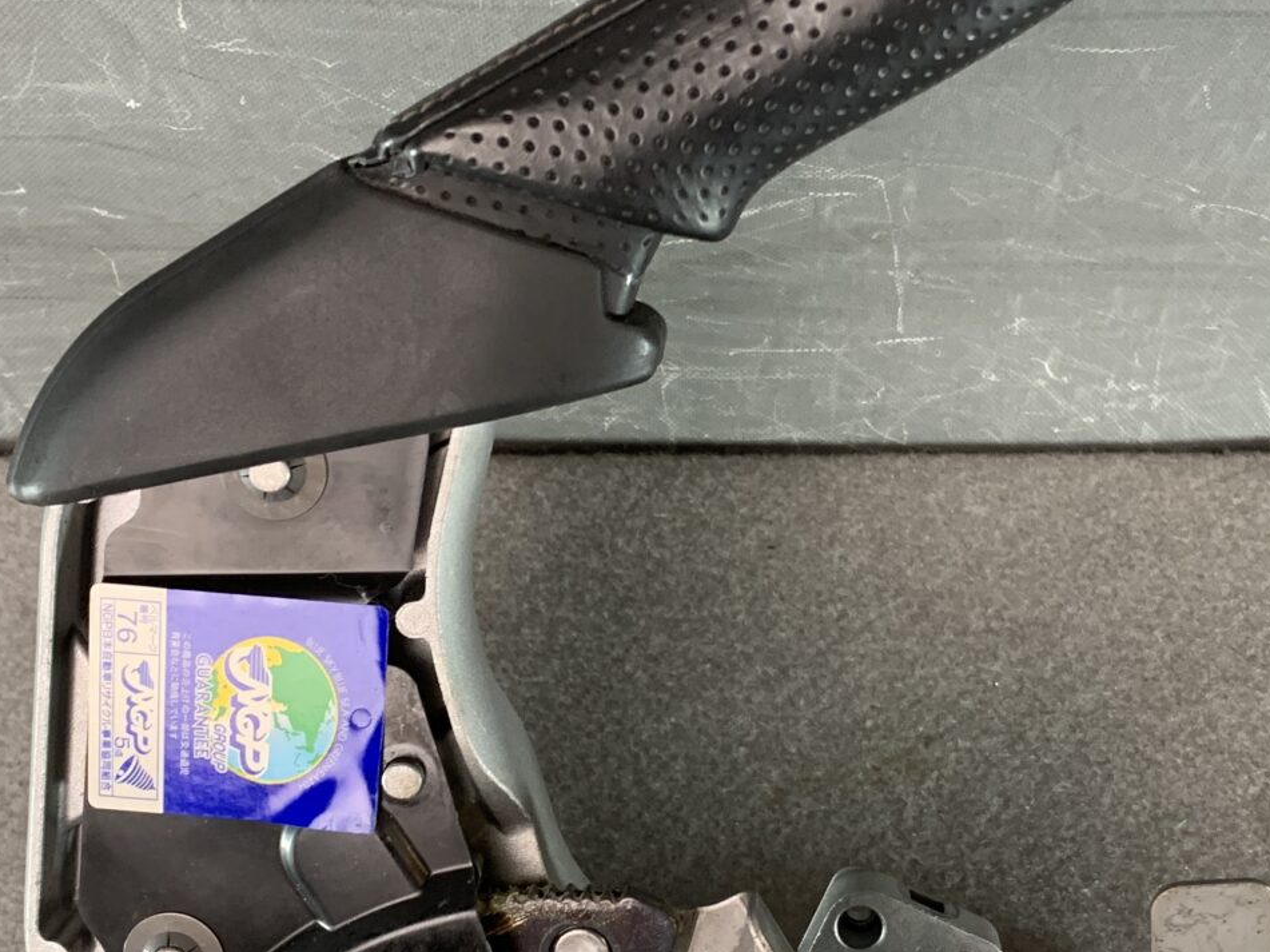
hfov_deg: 34.3
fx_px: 2054
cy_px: 529
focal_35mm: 56
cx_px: 752
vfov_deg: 26.1
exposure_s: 1/60
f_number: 1.8
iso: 125
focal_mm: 4.25
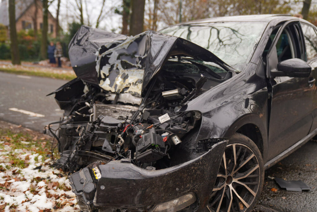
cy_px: 106
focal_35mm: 38
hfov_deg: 50.7
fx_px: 335
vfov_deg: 35.1
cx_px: 158
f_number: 2.8
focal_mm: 38
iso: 100
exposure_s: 1/80
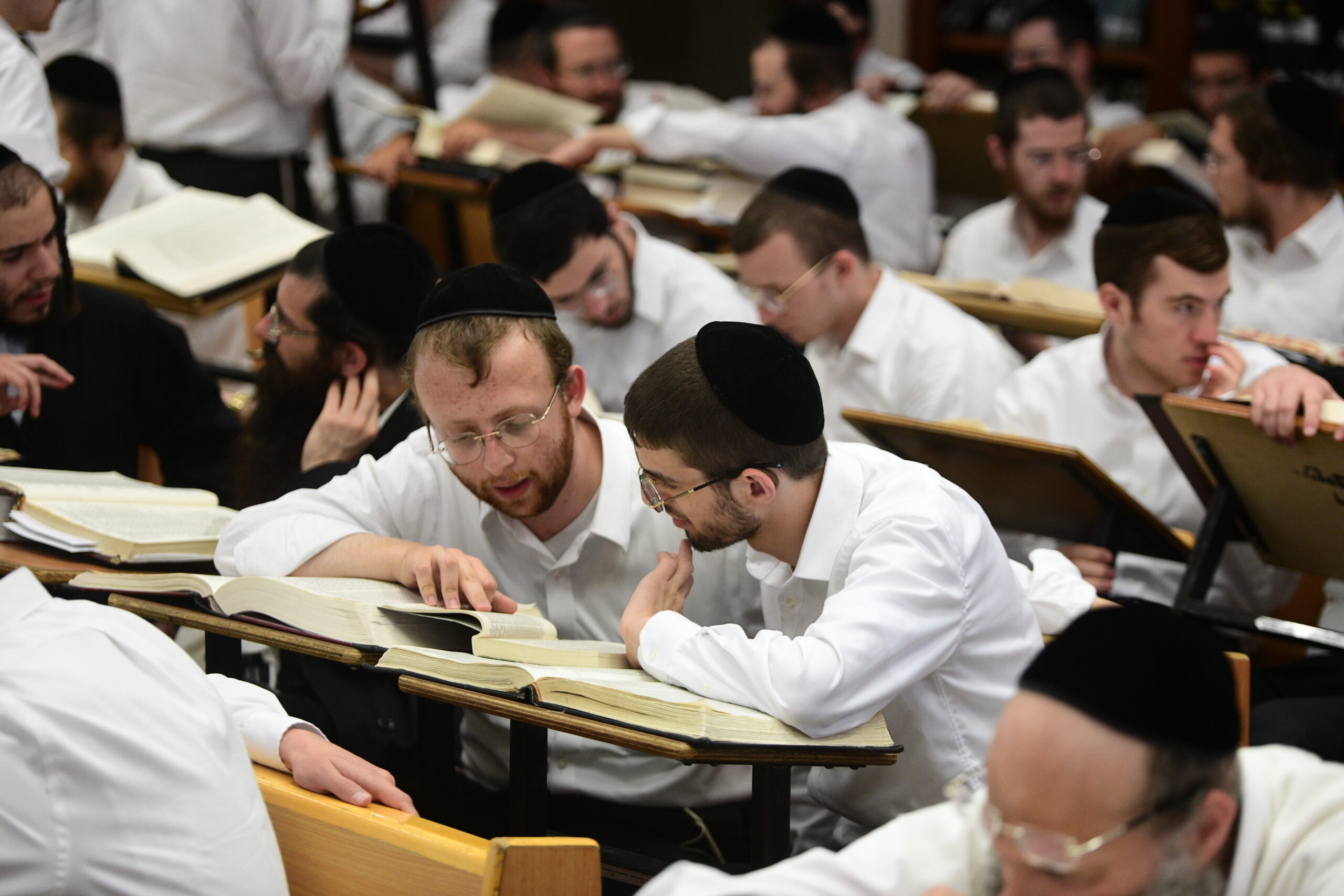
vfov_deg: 13.7
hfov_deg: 20.4
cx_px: 672
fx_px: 3733
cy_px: 448
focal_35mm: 100
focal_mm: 100
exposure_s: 1/1250
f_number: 2.8
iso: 2000
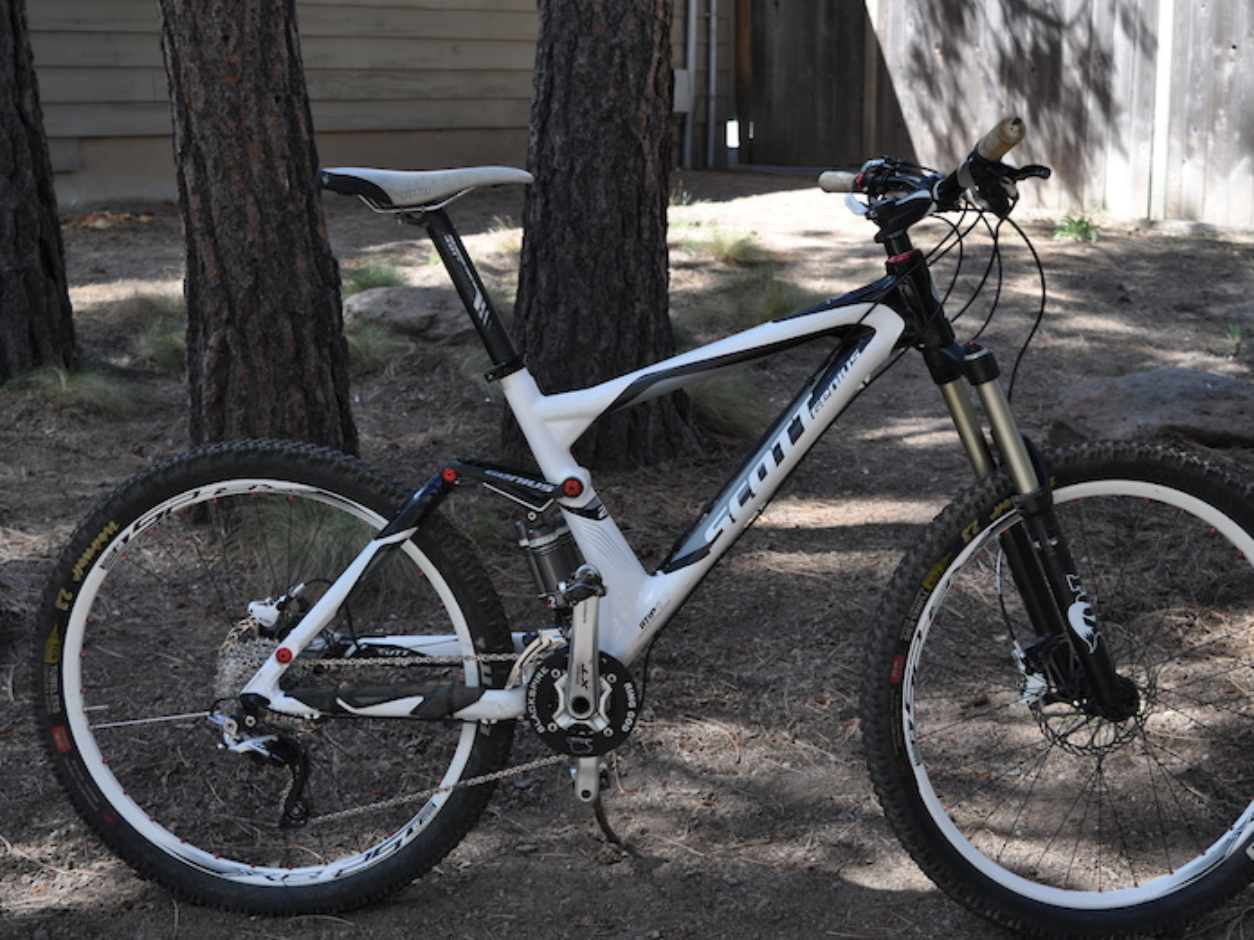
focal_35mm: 53
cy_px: 473
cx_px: 681
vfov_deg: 27.5
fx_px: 1920
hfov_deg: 36.1
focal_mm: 32
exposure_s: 1/125
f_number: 5.6
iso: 200
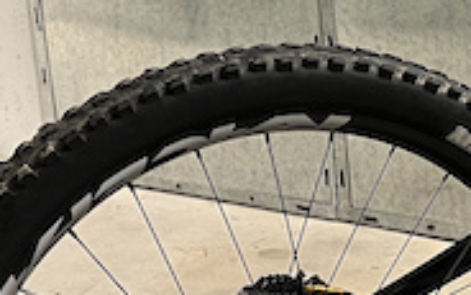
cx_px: 568
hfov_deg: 16.6
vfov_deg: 10.9
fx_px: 1540
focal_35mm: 120
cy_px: 146
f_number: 1.5
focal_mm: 5.7
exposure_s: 1/41
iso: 200
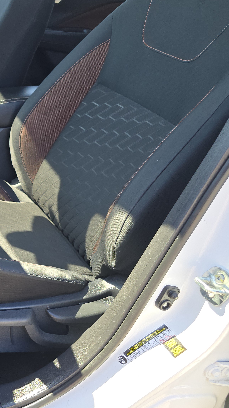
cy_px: 201
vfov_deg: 46.4
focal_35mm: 44
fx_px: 475
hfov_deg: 21.9
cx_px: -127
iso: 32
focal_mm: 6.3
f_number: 1.7
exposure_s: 1/180
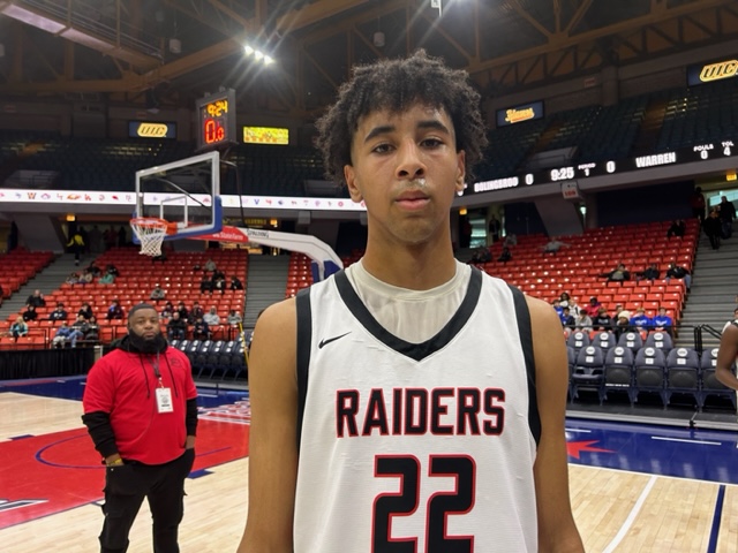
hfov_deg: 67.3
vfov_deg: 53.1
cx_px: 369
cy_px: 276
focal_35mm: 26
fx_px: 554
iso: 125
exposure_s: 1/94
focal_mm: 5.7
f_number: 1.5
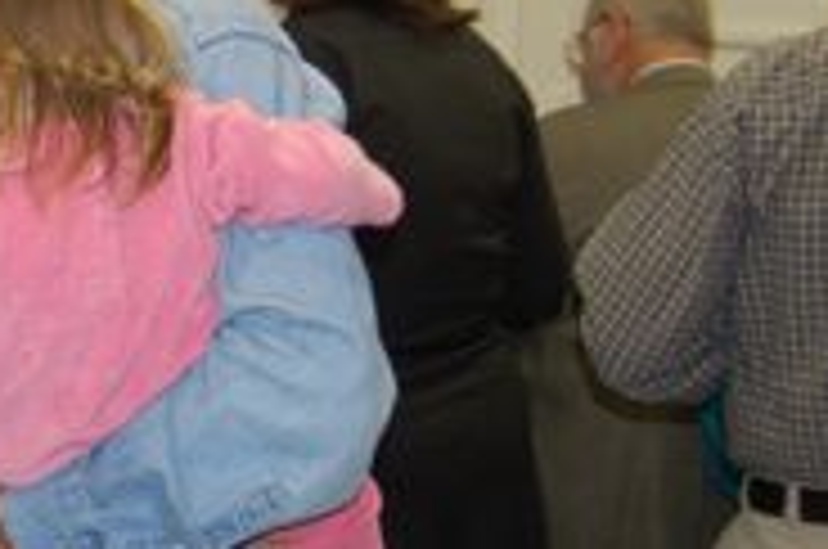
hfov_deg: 15.5
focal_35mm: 126
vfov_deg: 10.8
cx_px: -225
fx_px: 2901
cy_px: 162
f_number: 4.5
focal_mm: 31
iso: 400
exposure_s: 1/60
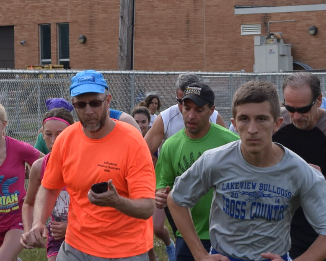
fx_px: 1882
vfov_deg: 7.9
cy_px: 77
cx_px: 128
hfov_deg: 9.9
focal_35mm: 195
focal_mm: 36
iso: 400
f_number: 5.6
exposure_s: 1/1600
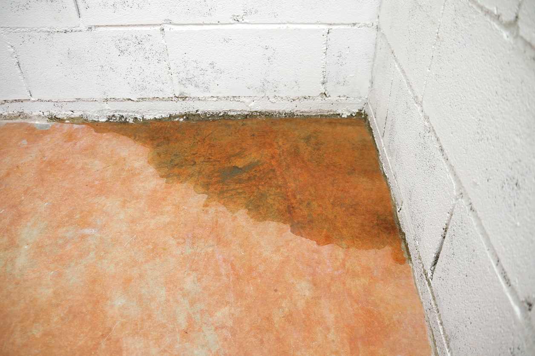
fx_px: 401
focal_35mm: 27
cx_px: 268
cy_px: 178
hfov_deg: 67.4
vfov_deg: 47.8
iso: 400
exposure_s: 1/20
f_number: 3.5
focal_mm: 18
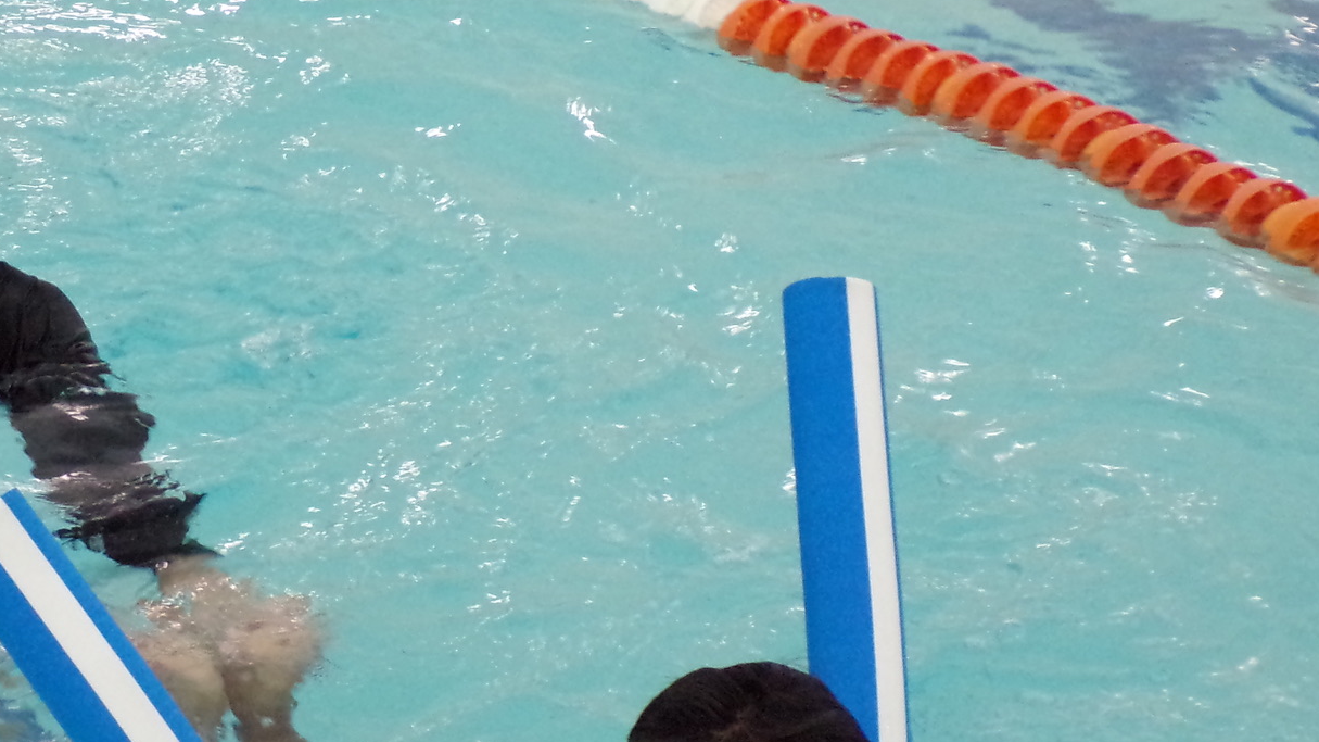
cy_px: 497
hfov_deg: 15.7
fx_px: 4756
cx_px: 377
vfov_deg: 8.9
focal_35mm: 136
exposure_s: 1/60
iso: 605
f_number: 3.9
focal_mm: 13.3
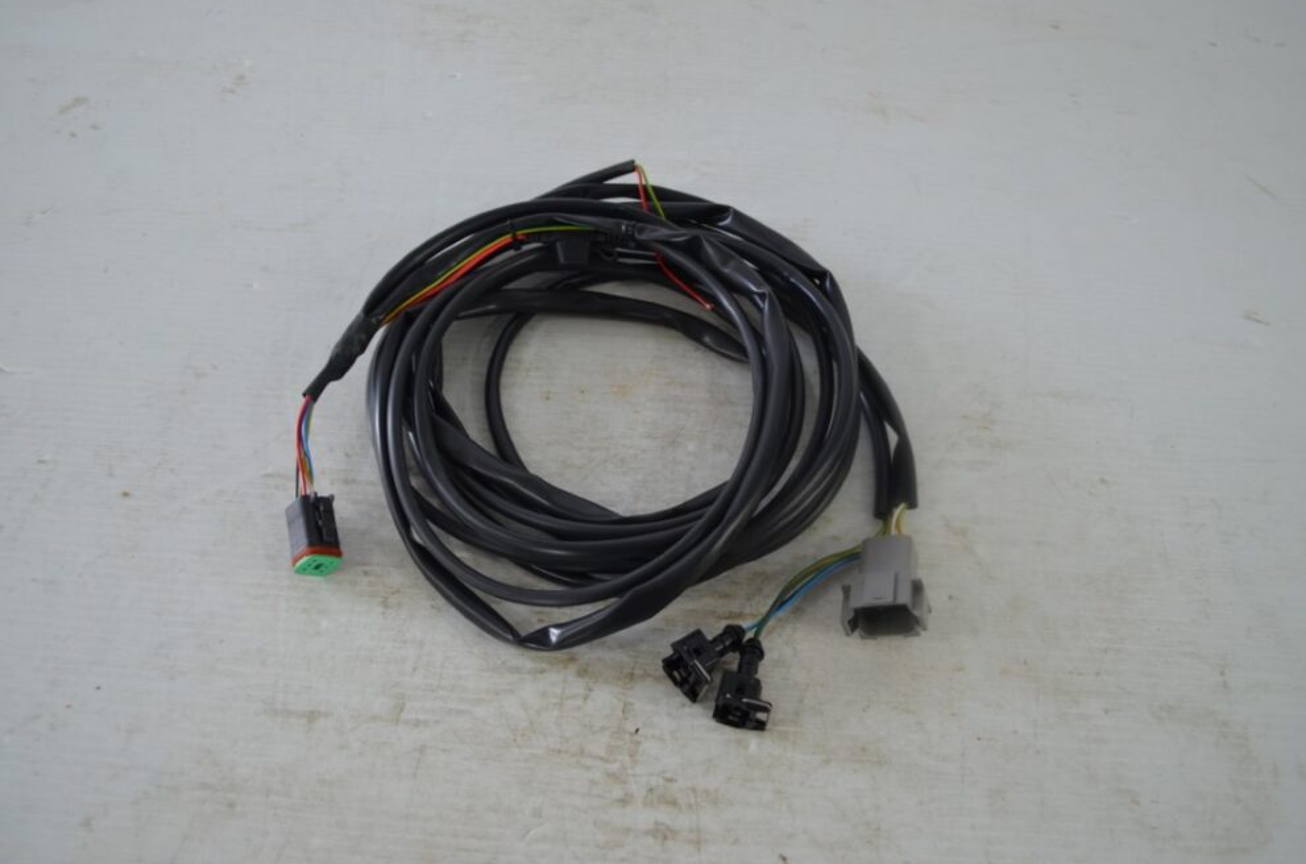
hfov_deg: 60.4
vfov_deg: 42.1
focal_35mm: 31
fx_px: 1122
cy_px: 431
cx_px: 643
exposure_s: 1/80
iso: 400
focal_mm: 20
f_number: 4.5
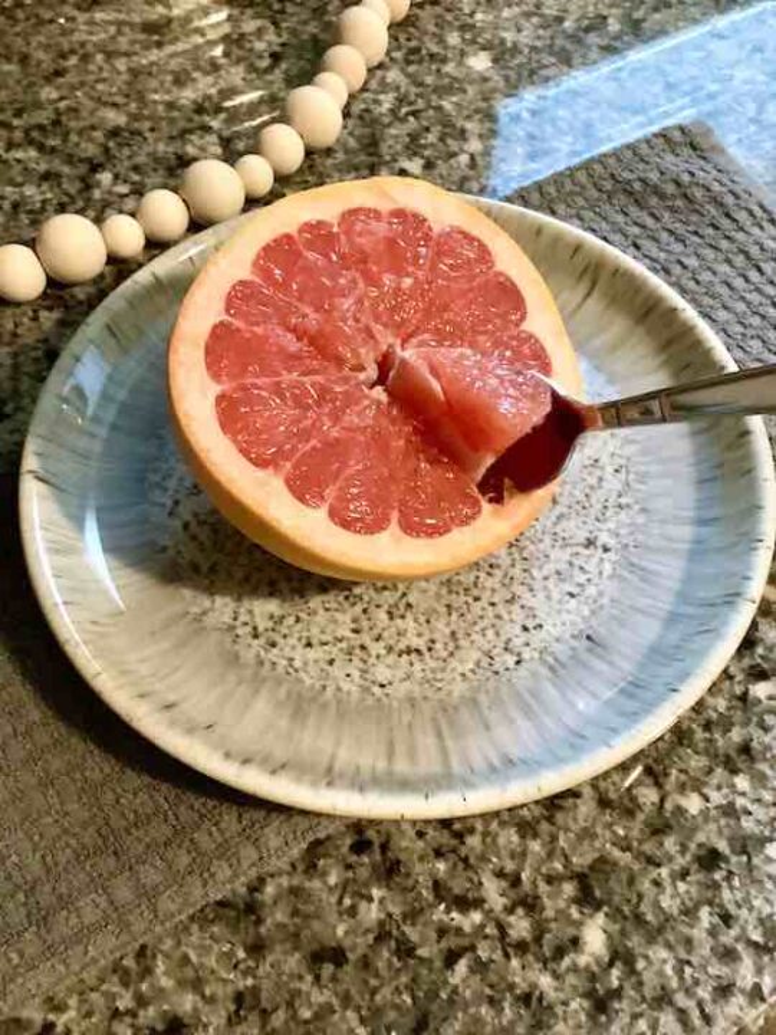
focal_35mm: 31
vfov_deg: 58.4
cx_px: 388
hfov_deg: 45.4
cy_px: 518
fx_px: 927
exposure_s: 1/30
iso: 640
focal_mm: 3.3
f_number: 2.4
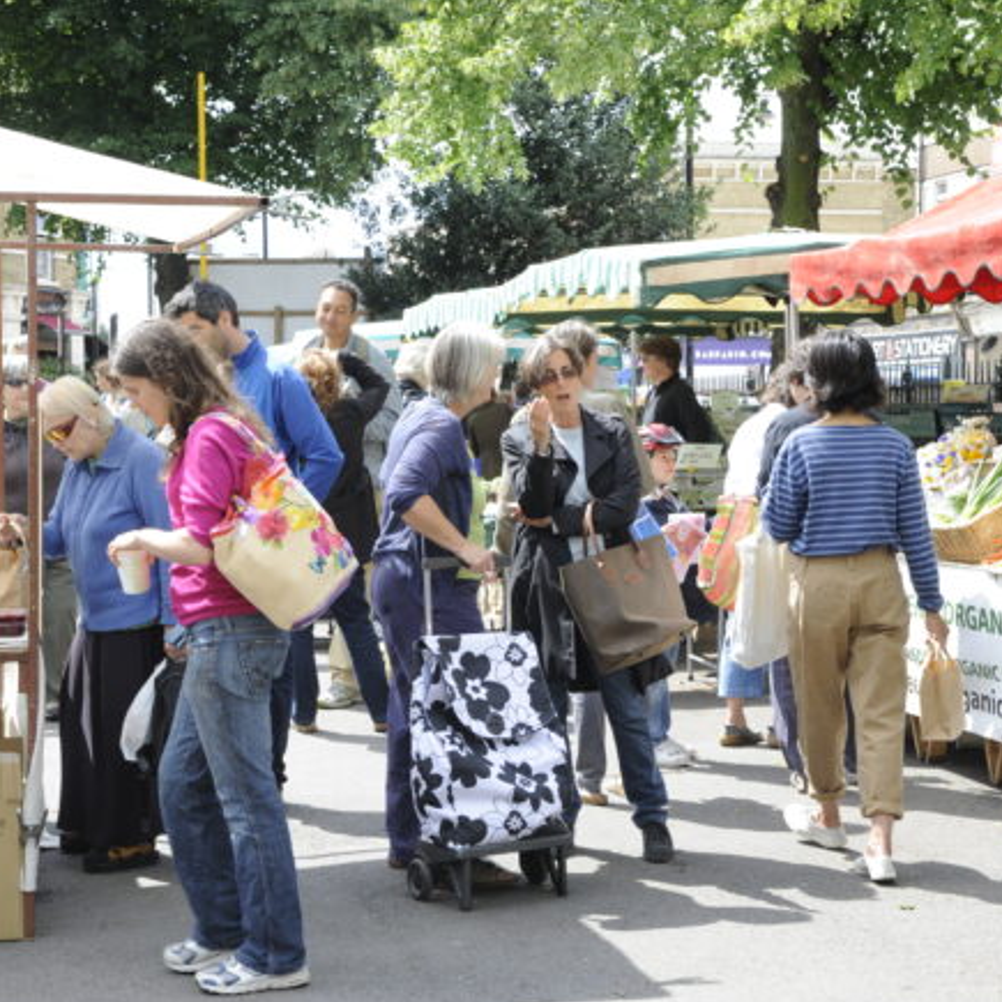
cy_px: 503
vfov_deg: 25.7
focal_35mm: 67
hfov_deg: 25.7
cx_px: 426
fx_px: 2194
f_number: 13
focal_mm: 52
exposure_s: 1/160
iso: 640
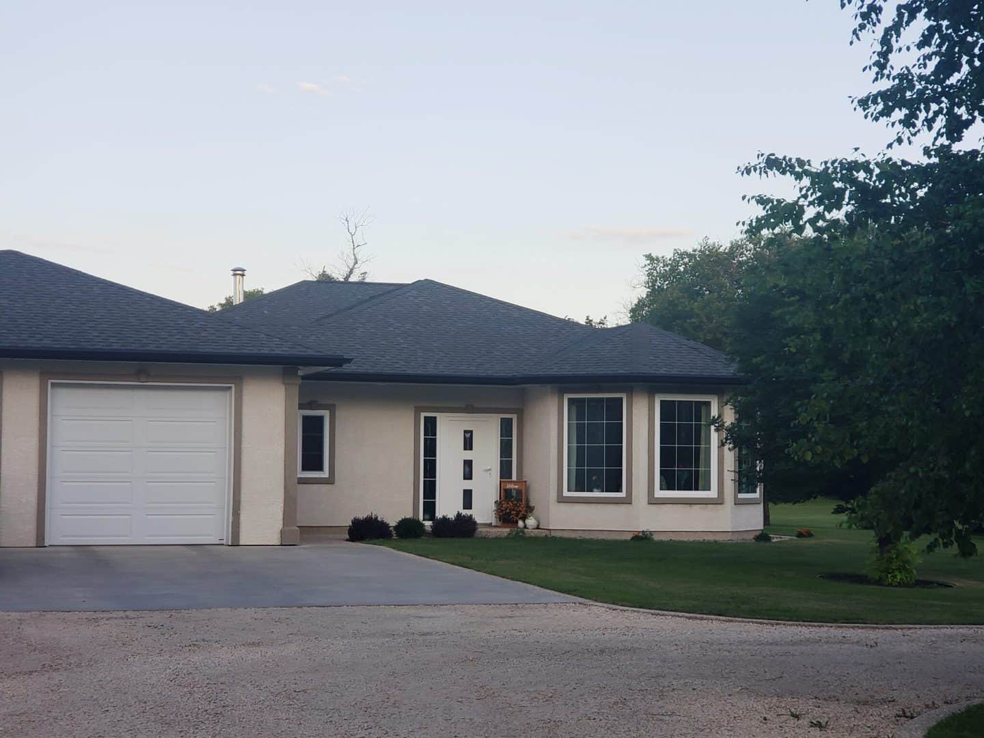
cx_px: 492
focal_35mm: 52
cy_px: 369
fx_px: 1478
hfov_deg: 36.8
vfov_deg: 28.0
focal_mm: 6
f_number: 2.4
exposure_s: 1/140
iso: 32
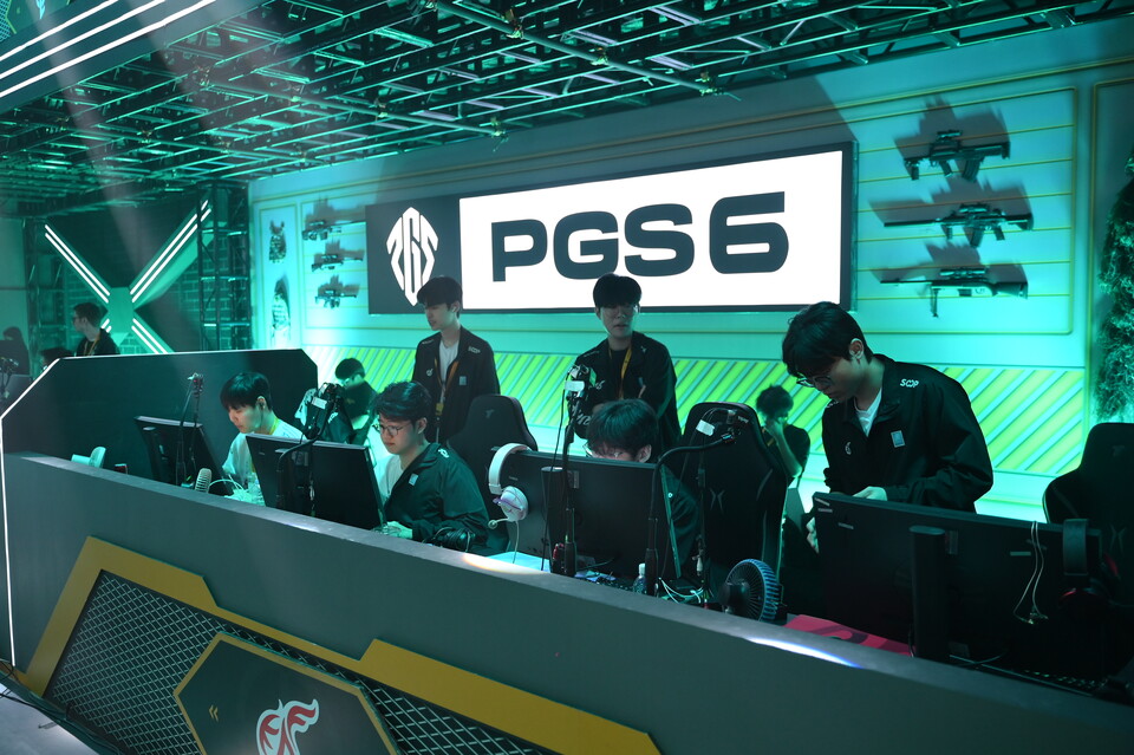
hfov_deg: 65.5
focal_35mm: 28
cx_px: 567
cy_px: 378
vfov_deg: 46.4
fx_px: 882
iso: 1600
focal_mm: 28
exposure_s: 1/160
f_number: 2.8
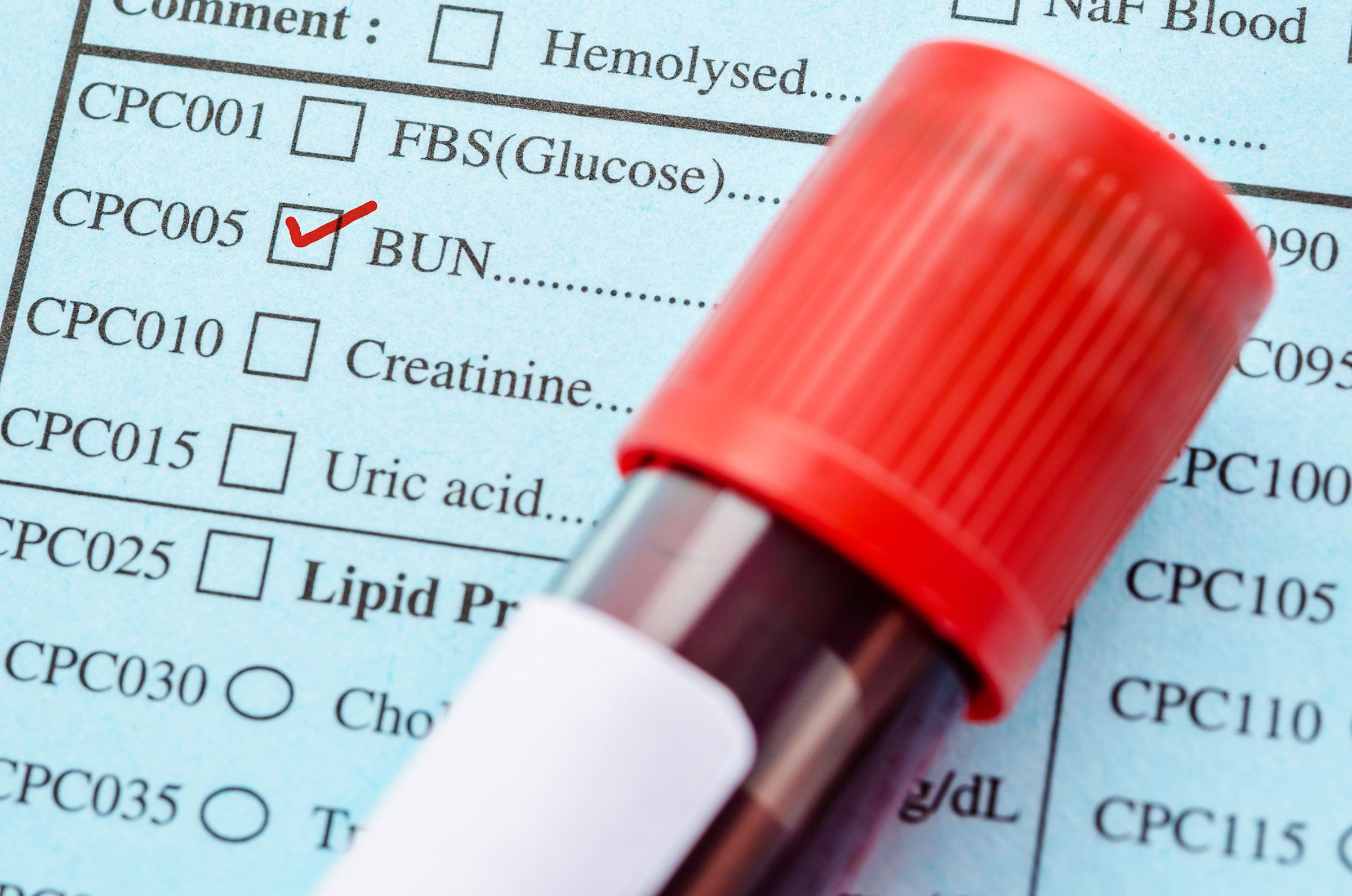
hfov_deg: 22.7
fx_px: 3373
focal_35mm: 90
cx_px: 676
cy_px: 448
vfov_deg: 15.1
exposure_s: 1/15
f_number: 11
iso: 125
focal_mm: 60
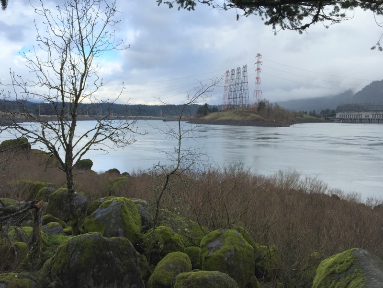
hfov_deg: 61.7
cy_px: 144
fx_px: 321
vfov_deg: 48.2
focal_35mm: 29
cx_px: 192
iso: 32
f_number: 2.2
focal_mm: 4.15
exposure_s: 1/694
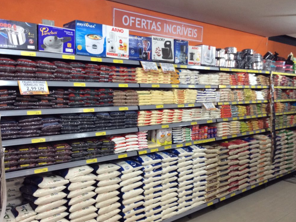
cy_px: 111
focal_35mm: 33
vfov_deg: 42.9
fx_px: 282
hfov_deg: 55.4
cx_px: 150
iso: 64
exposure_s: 1/24
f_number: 2.4
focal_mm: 3.3
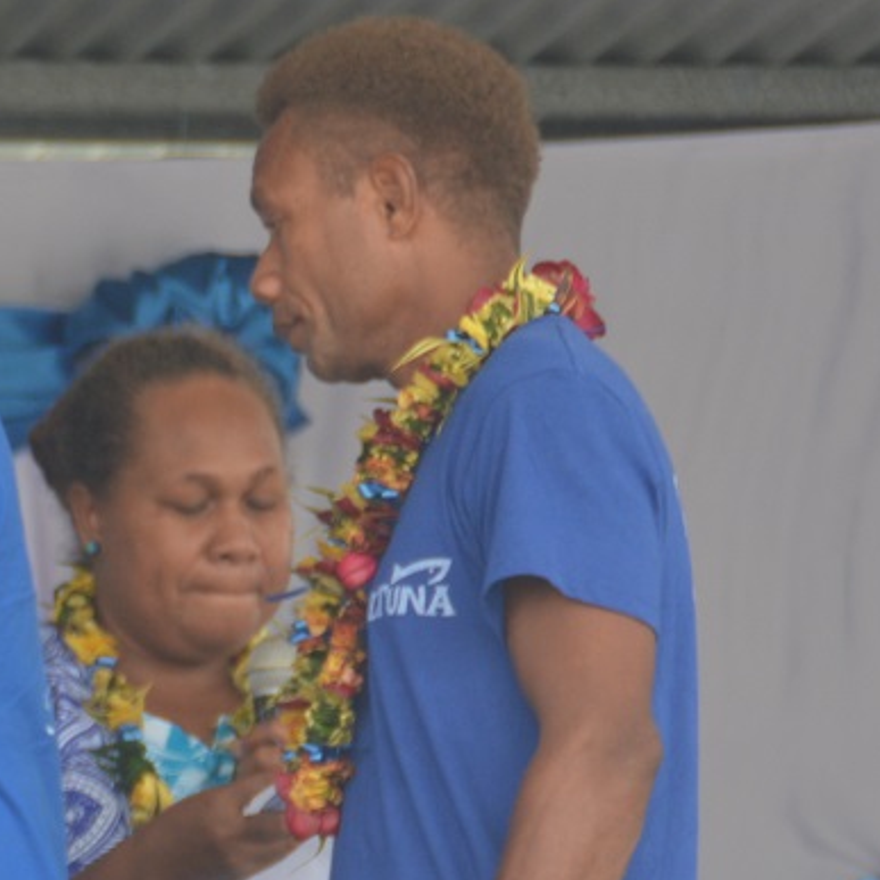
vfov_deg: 3.8
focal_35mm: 457
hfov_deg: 3.8
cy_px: 725
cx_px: -496
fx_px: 13157
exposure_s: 1/125
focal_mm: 105
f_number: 6
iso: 200
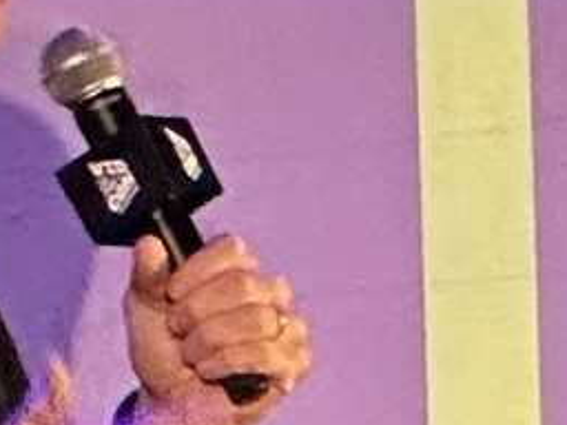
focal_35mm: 601
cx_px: 773
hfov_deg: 3.3
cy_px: 533
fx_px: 9844
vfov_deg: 2.5
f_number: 2.8
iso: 500
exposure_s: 1/41
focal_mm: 9
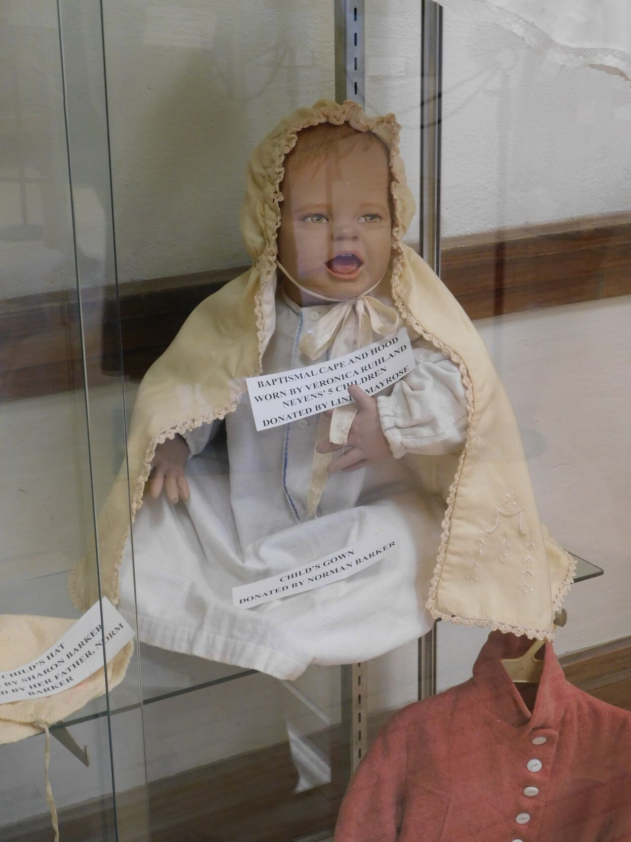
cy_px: 421
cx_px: 316
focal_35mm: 59
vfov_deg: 32.7
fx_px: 1434
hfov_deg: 24.8
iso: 250
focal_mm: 10.4
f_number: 4
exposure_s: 1/30
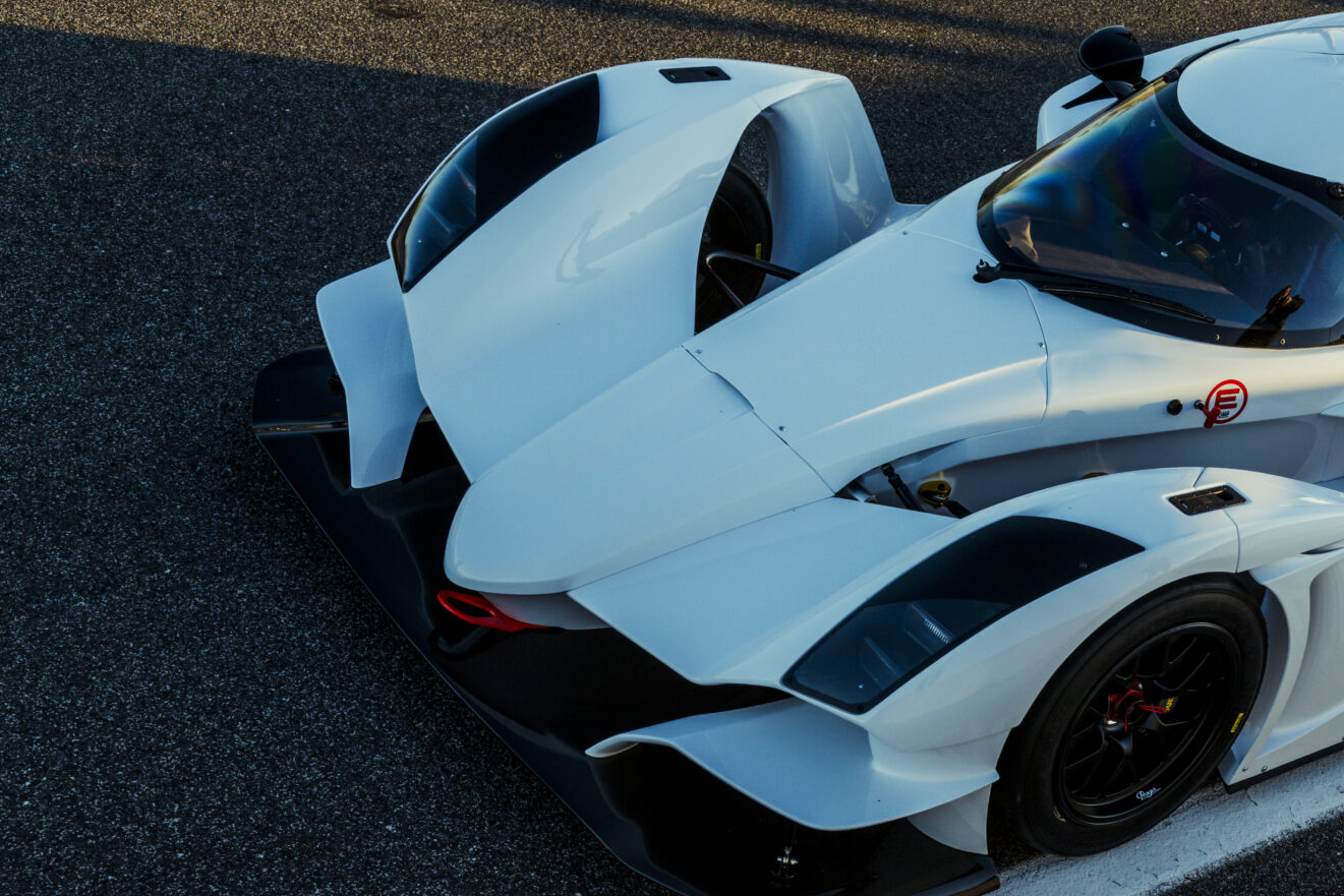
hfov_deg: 30.6
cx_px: 1271
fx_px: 2315
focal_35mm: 62
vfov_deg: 21.8
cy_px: 626
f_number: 8
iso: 200
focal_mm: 32
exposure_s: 1/200
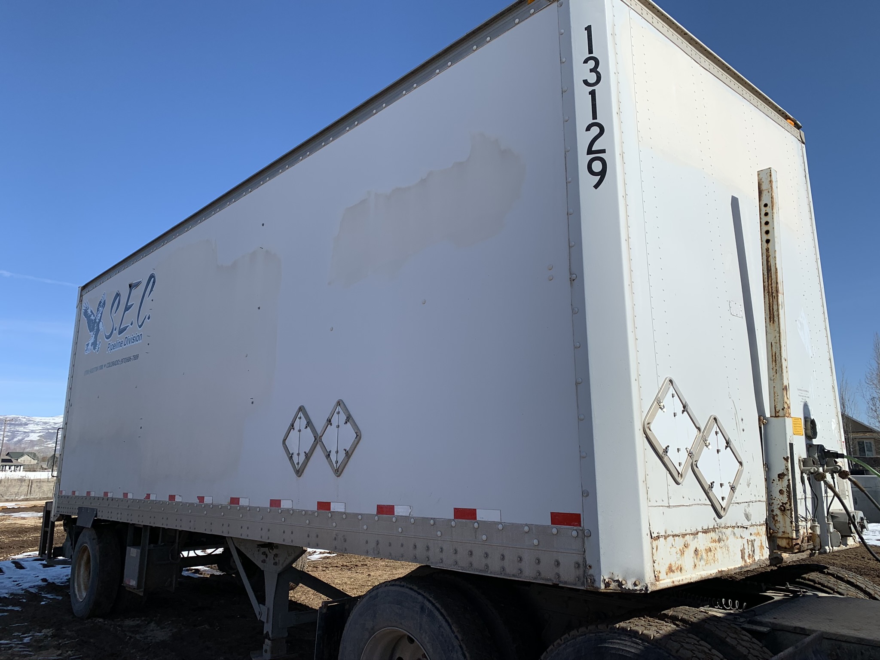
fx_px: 661
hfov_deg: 67.3
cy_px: 330
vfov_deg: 53.1
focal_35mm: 26
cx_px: 440
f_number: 1.8
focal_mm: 4.25
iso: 25
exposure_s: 1/3788
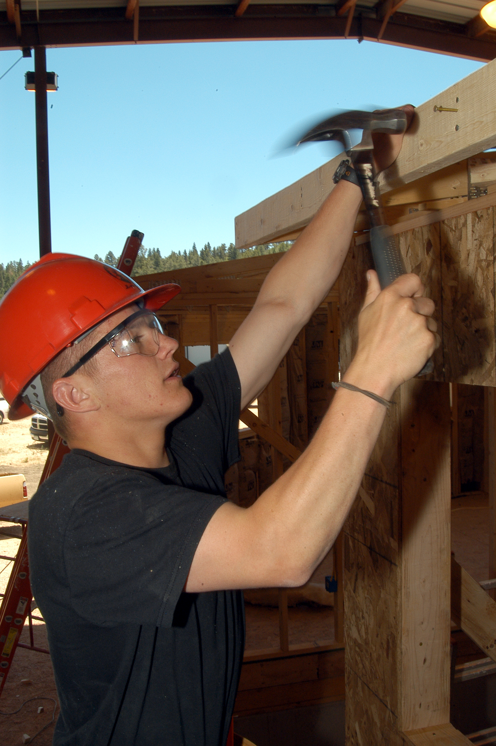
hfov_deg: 36.8
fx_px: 745
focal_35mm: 36
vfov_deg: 53.2
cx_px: 248
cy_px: 373
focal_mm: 24
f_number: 22
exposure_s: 1/30
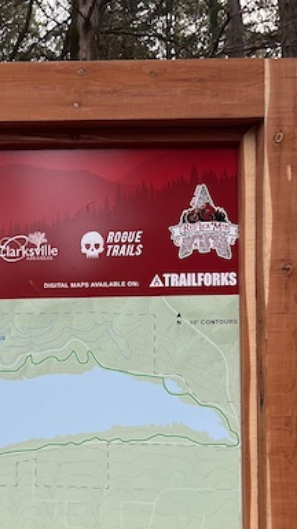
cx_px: -60
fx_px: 826
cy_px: 391
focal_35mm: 59
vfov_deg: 34.8
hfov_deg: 19.2
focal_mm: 5.1
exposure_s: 1/701
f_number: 1.6
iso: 50
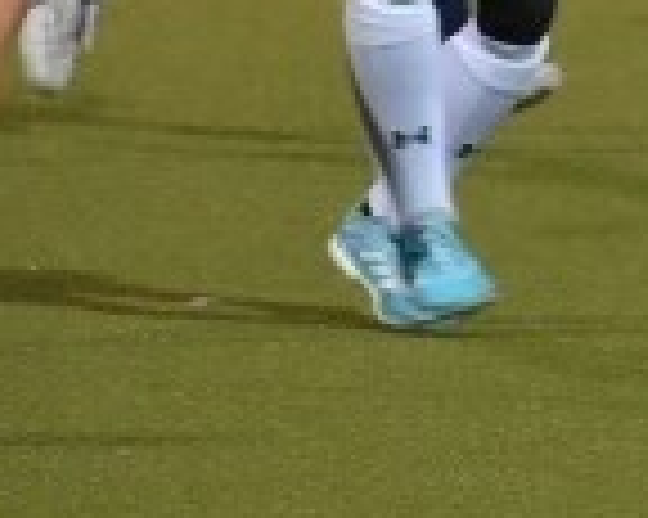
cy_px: -27
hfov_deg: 2.0
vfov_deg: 1.6
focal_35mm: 989
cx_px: 1454
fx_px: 18948
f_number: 4.8
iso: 3200
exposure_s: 1/250
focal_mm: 125
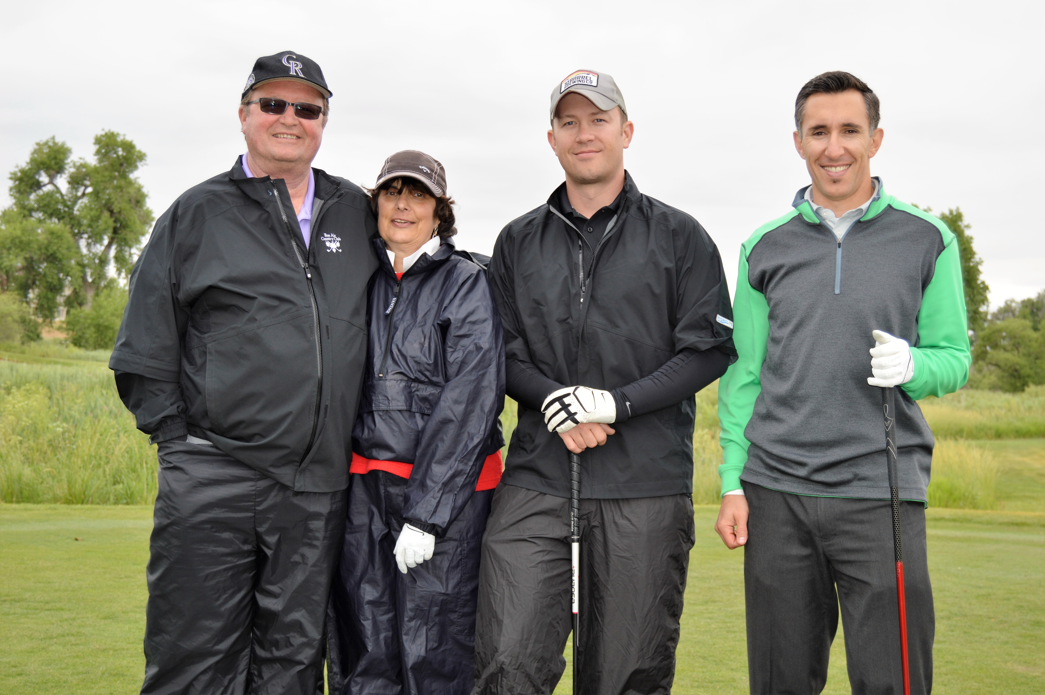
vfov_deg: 26.4
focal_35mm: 51
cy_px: 348
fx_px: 1479
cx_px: 522
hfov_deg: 38.9
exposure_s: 1/125
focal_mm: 34
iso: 100
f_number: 4.5
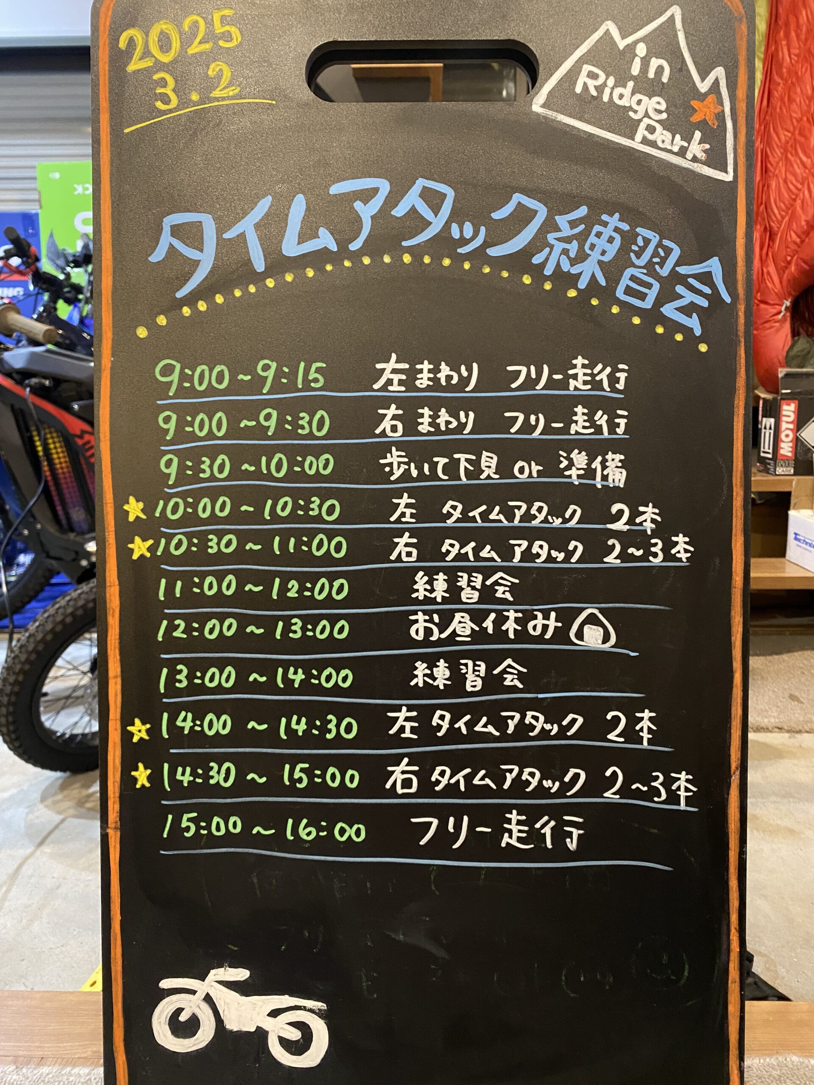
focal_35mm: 26
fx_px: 815
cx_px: 407
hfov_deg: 53.1
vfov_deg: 67.3
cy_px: 542
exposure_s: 1/25
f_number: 1.8
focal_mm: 4.25
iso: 500
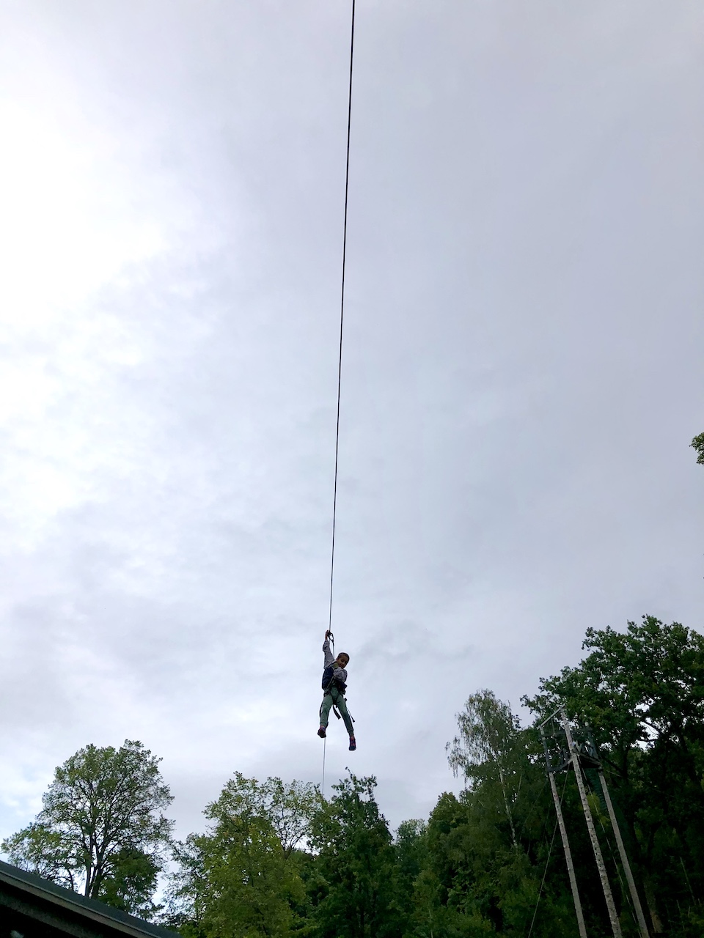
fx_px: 759
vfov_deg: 63.4
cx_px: 352
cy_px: 469
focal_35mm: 28
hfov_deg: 49.7
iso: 20
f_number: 1.8
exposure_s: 1/2404
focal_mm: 3.99
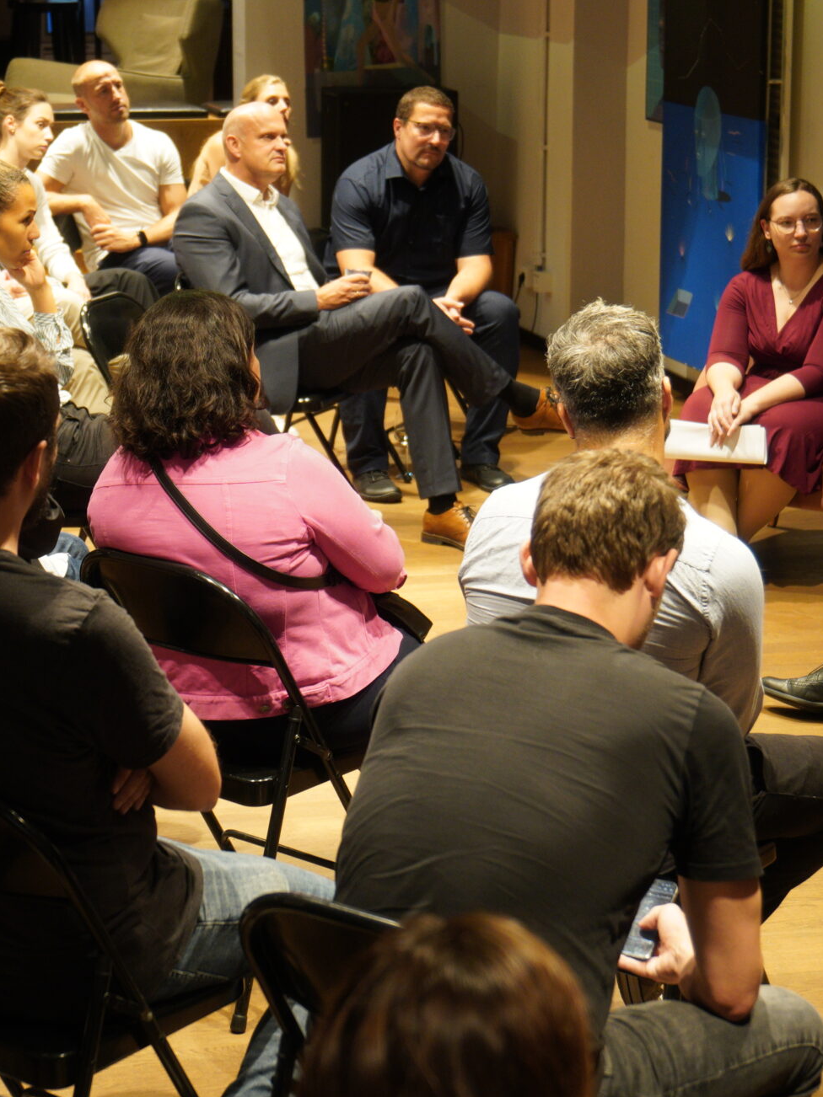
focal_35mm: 88
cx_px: 253
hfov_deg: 16.7
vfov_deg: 22.2
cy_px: 408
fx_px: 2789
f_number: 2.8
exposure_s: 1/50
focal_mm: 31
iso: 500
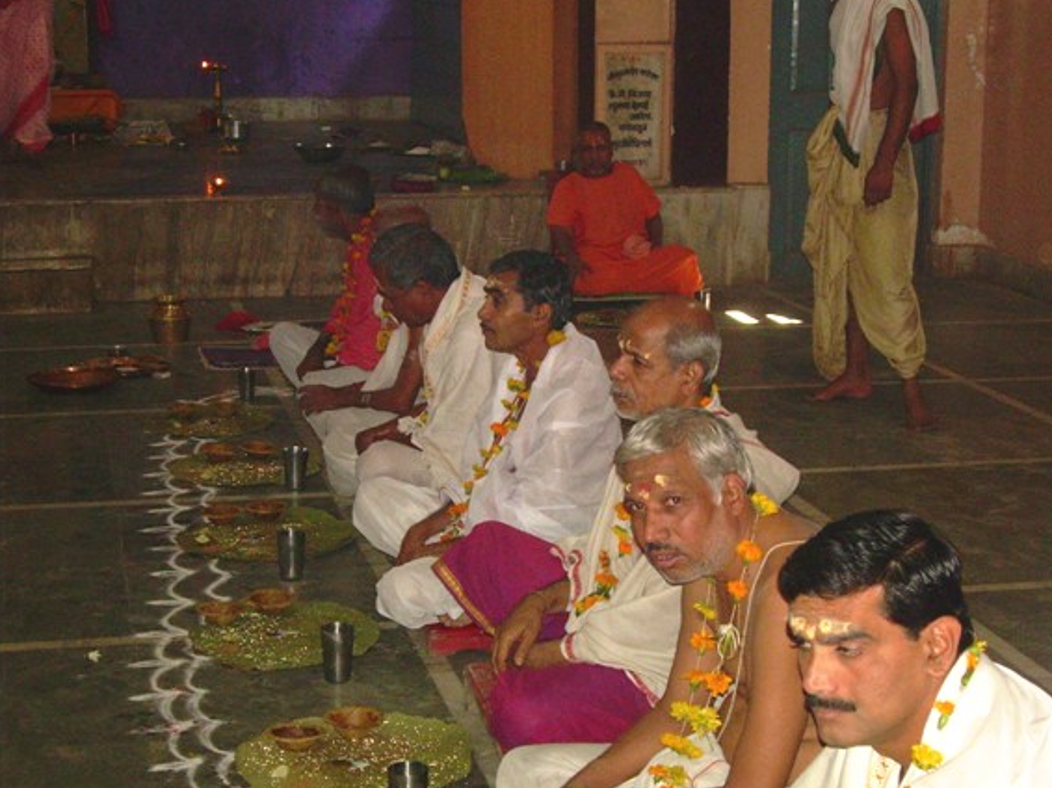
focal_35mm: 69
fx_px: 2096
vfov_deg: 21.3
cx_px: 589
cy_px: 418
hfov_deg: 28.2
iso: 200
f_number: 3.4
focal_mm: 10.3
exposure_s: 1/60
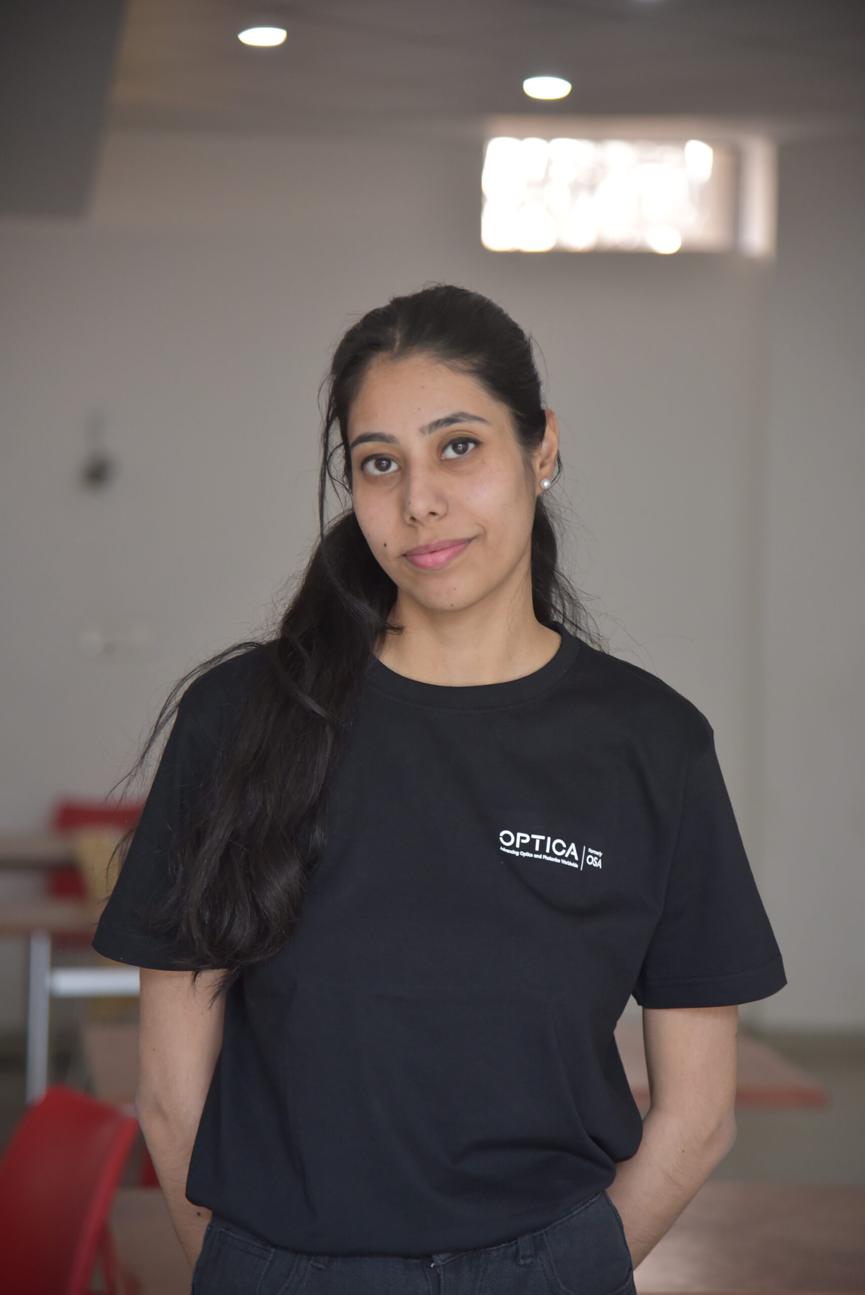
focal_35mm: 105
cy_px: 648
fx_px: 3781
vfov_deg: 19.4
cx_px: 432
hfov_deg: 13.1
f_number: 4
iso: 1250
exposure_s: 1/160
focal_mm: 105
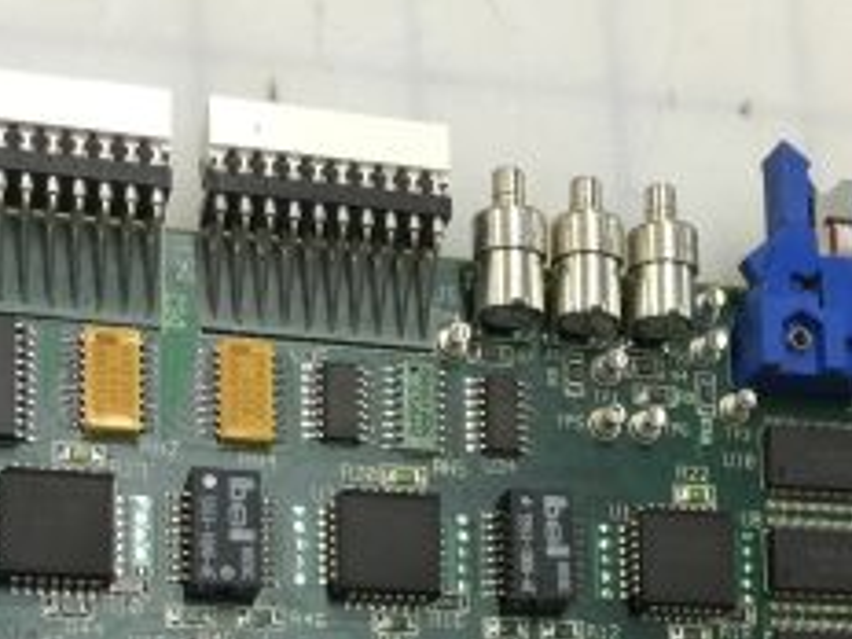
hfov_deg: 25.7
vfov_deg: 18.3
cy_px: 823
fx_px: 1846
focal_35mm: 75
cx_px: 613
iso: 32
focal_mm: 4.15
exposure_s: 1/15
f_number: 2.2
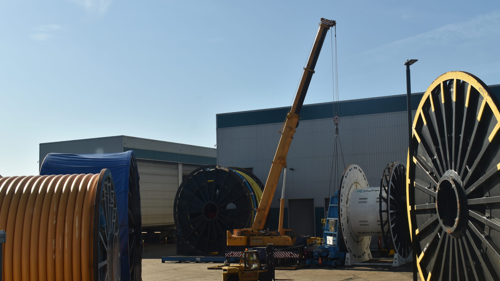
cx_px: 253
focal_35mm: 45
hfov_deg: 45.5
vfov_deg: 26.5
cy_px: 142
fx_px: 597
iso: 100
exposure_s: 1/250
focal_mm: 28
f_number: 8
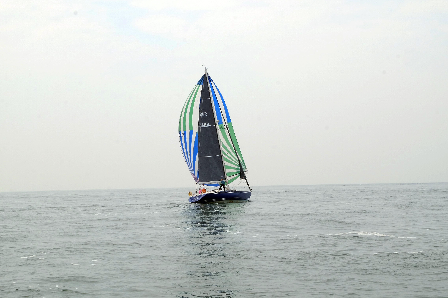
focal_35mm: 75
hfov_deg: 27.0
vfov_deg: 18.2
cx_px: 224
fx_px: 933
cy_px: 149
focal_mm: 50
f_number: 20
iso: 800
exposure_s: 1/350
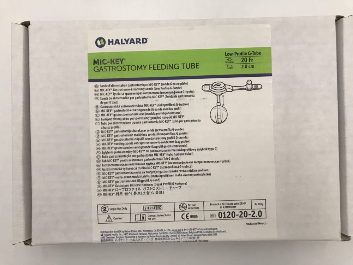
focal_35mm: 28
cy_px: 132
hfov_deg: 63.4
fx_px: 286
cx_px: 176
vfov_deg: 49.7
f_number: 1.8
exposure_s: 1/40
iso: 20
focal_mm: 3.99
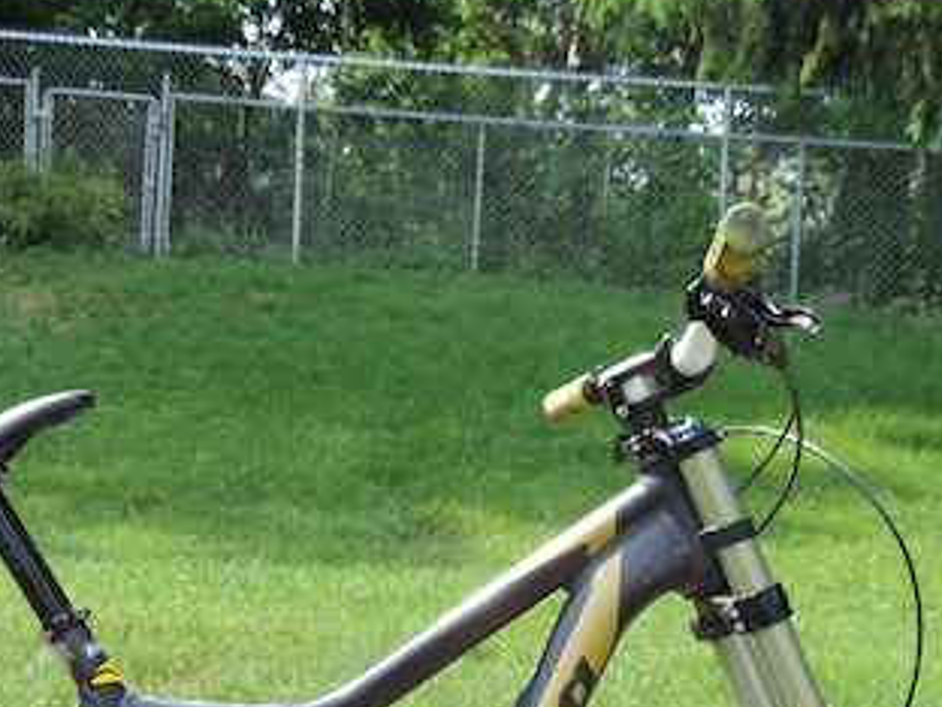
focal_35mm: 77
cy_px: 813
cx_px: 462
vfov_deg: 18.3
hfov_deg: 25.3
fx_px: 2095
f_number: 3.1
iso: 80
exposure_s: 1/250
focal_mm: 5.3
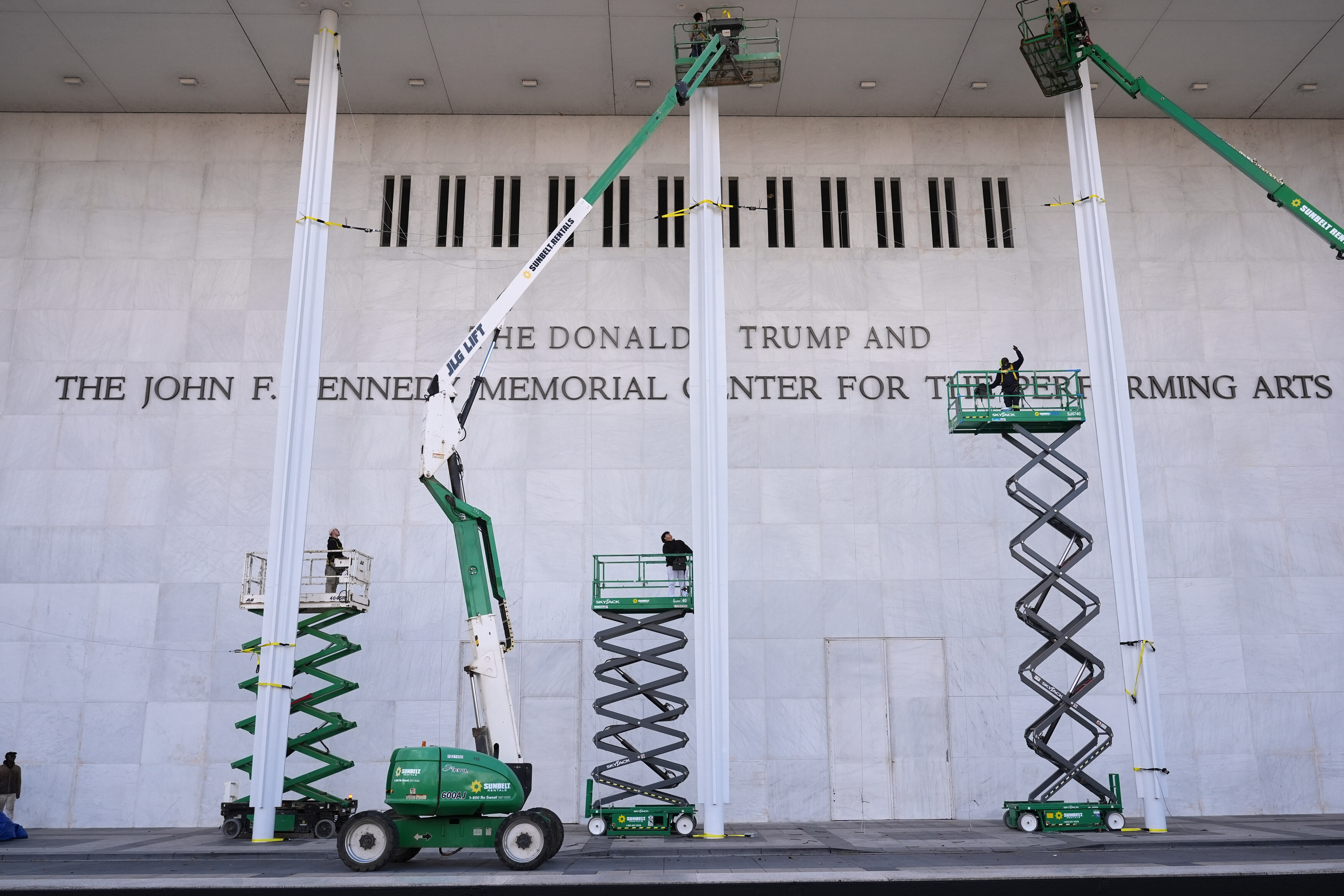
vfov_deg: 43.6
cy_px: 448
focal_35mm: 30
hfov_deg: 61.9
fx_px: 1120
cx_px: 672
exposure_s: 1/1250
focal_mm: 30
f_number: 6.3
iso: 1000
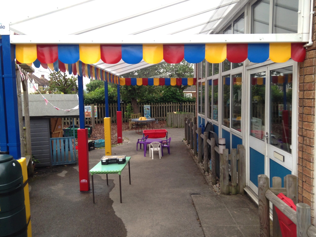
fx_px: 301
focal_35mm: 33
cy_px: 118
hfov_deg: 55.4
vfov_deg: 42.9
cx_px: 158
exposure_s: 1/298
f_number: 2.4
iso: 50
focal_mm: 4.13
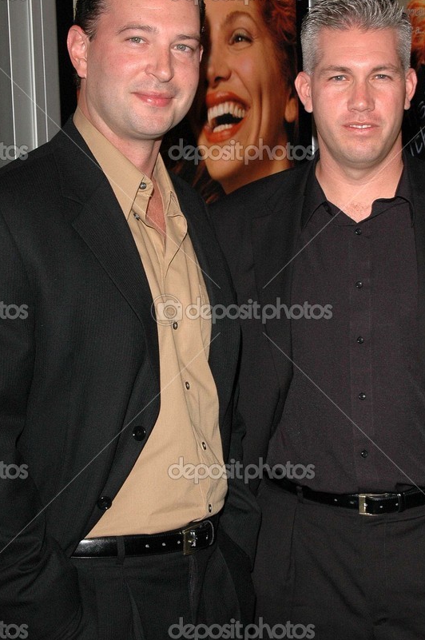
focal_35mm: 92
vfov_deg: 22.2
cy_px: 311
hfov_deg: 14.8
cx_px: 241
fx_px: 1633
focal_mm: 48
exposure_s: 1/200
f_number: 7.1
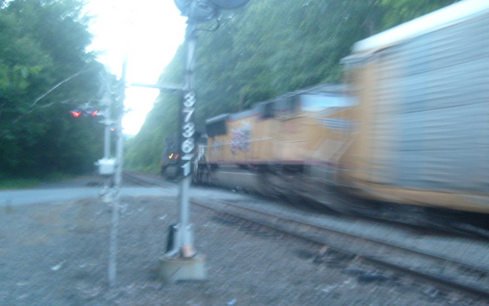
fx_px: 506
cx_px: 249
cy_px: 173
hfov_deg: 51.5
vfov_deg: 33.5
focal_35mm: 38
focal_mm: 5.8
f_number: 2.8
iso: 200
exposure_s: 1/6
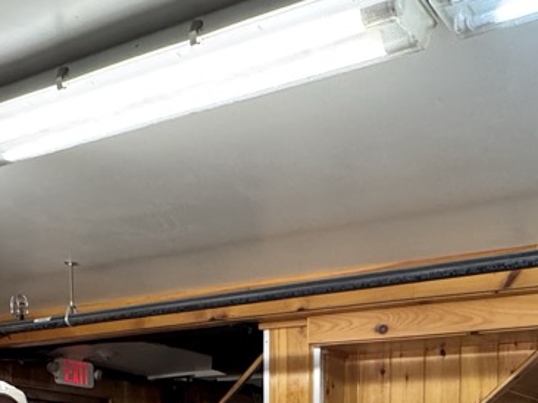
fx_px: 761
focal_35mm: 49
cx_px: 415
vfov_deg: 24.5
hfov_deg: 37.8
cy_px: 566
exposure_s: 1/120
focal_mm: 2.22
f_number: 2.2
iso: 250
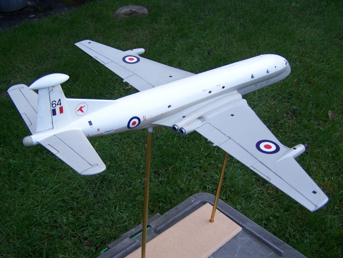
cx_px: 172
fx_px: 376
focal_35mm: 38
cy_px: 129
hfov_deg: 49.0
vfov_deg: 37.7
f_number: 2.8
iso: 80
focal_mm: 6.3
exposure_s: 1/125
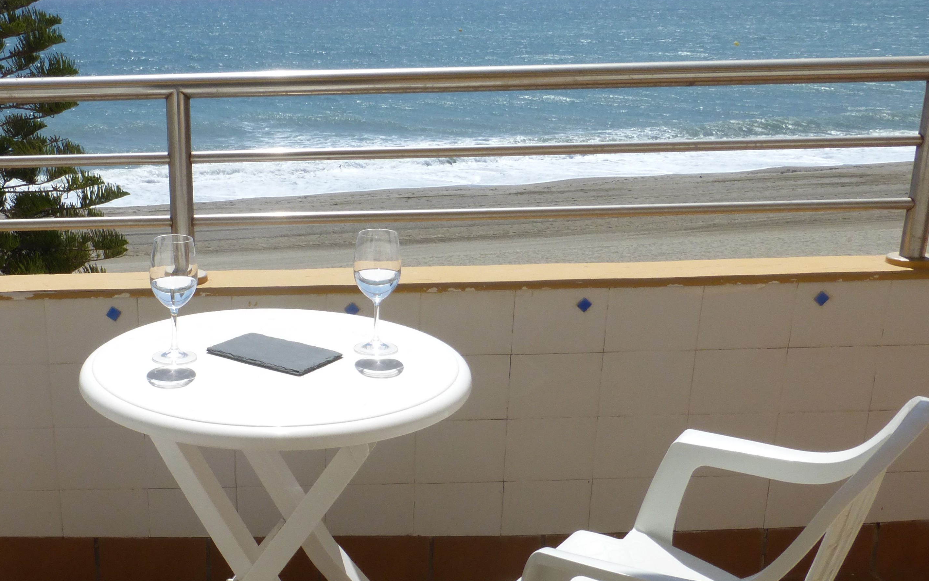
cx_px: 234
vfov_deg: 29.8
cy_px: 352
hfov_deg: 44.7
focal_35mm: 43
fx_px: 1089
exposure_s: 1/1600
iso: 100
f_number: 4
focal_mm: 4.3
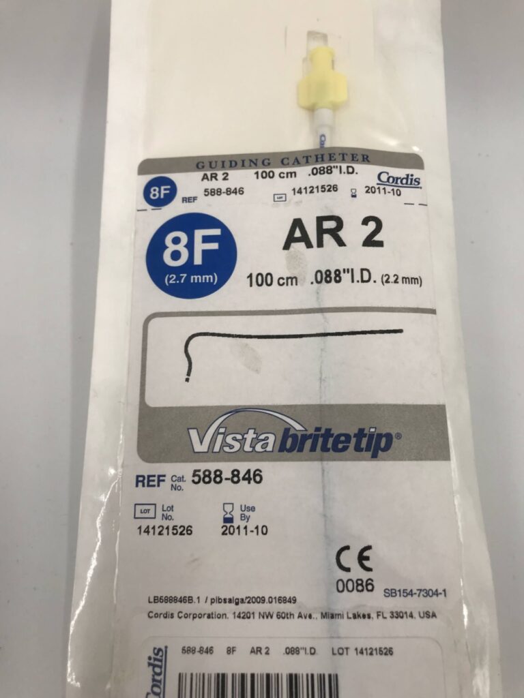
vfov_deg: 63.4
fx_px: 565
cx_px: 262
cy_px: 349
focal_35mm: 28
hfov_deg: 49.7
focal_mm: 3.99
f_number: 1.8
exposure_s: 1/131
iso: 20
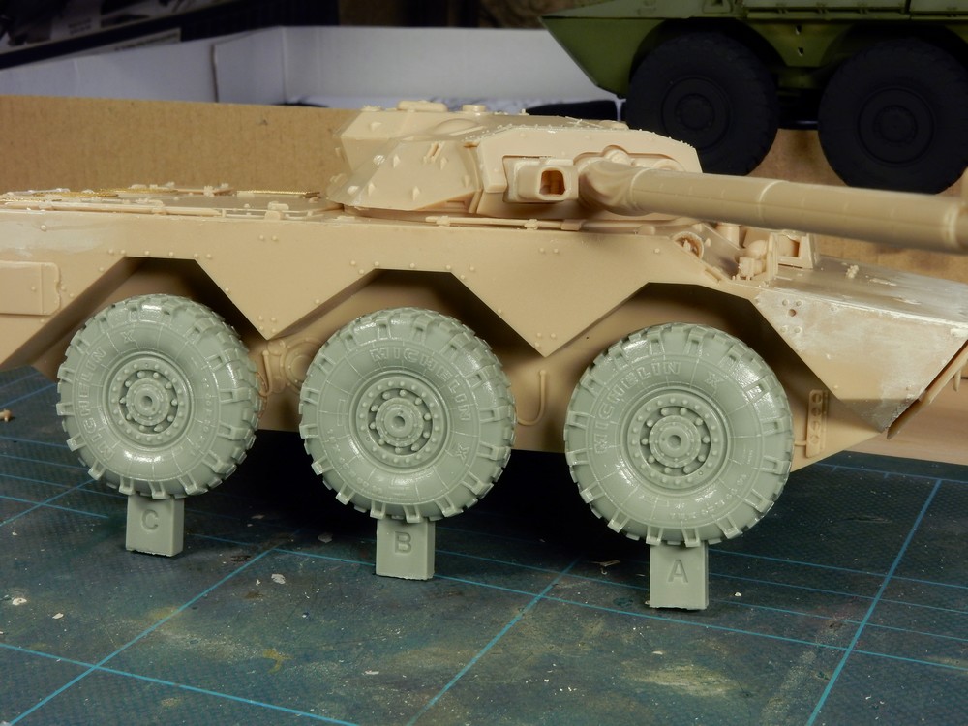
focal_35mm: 60
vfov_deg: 24.4
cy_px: 363
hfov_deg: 32.2
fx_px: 1678
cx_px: 484
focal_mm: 10.7
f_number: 7.1
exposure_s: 1/10
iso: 125
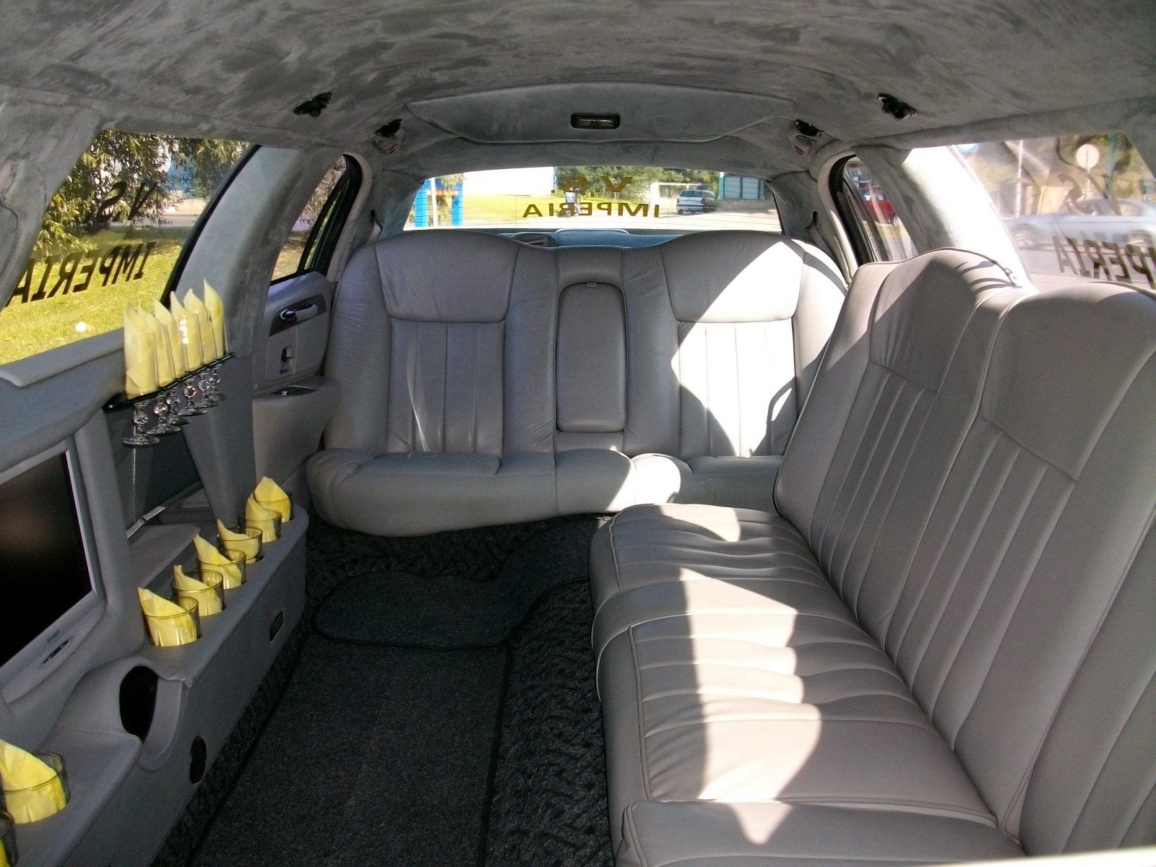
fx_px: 1069
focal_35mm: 32
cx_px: 578
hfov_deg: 56.8
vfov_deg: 44.2
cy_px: 434
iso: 125
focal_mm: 5.7
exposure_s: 1/40
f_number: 2.9
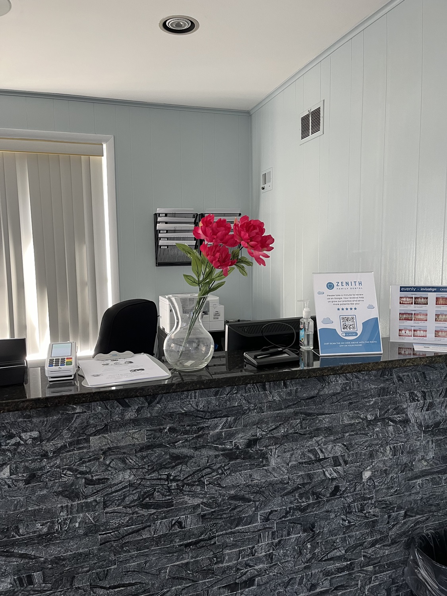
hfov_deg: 53.1
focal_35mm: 26
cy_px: 298
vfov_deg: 67.3
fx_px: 448
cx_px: 224
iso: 160
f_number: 1.6
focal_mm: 5.1
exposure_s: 1/60
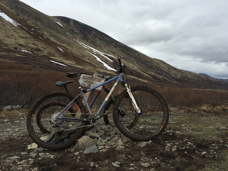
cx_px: 114
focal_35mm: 29
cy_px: 86
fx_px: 191
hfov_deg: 61.7
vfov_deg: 48.2
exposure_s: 1/791
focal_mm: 4.15
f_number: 2.2
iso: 32
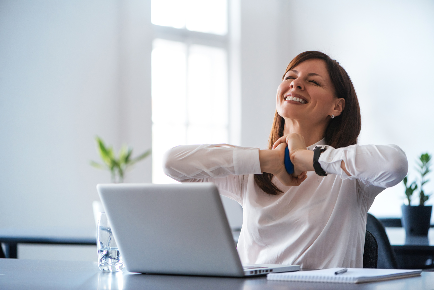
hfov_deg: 19.4
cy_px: 145
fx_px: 1266
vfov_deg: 13.1
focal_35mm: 105
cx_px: 217
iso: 640
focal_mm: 105
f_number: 2.8
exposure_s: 1/250
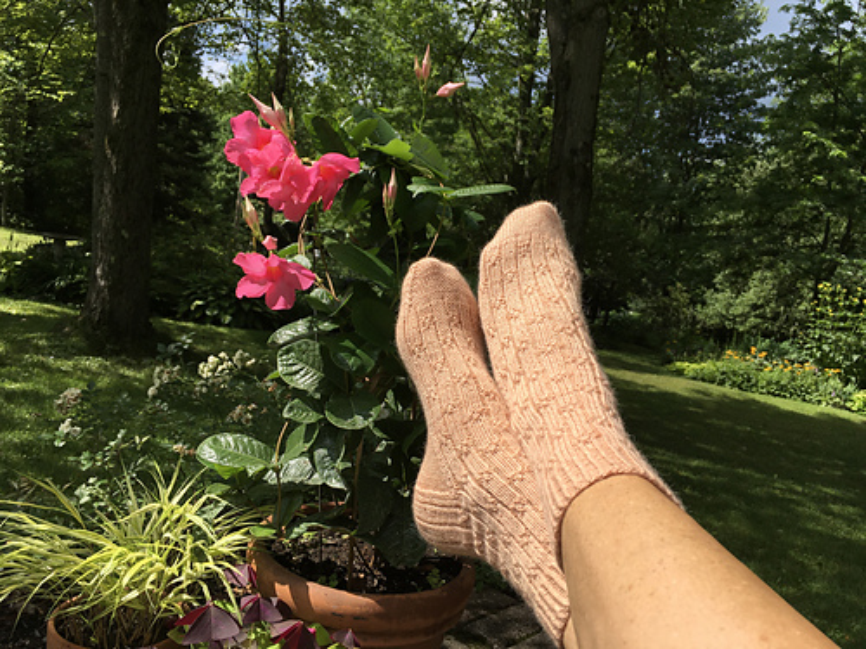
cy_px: 324
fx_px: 726
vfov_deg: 48.2
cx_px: 433
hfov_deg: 61.7
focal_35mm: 29
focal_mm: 4.15
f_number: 2.2
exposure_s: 1/1748
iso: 25
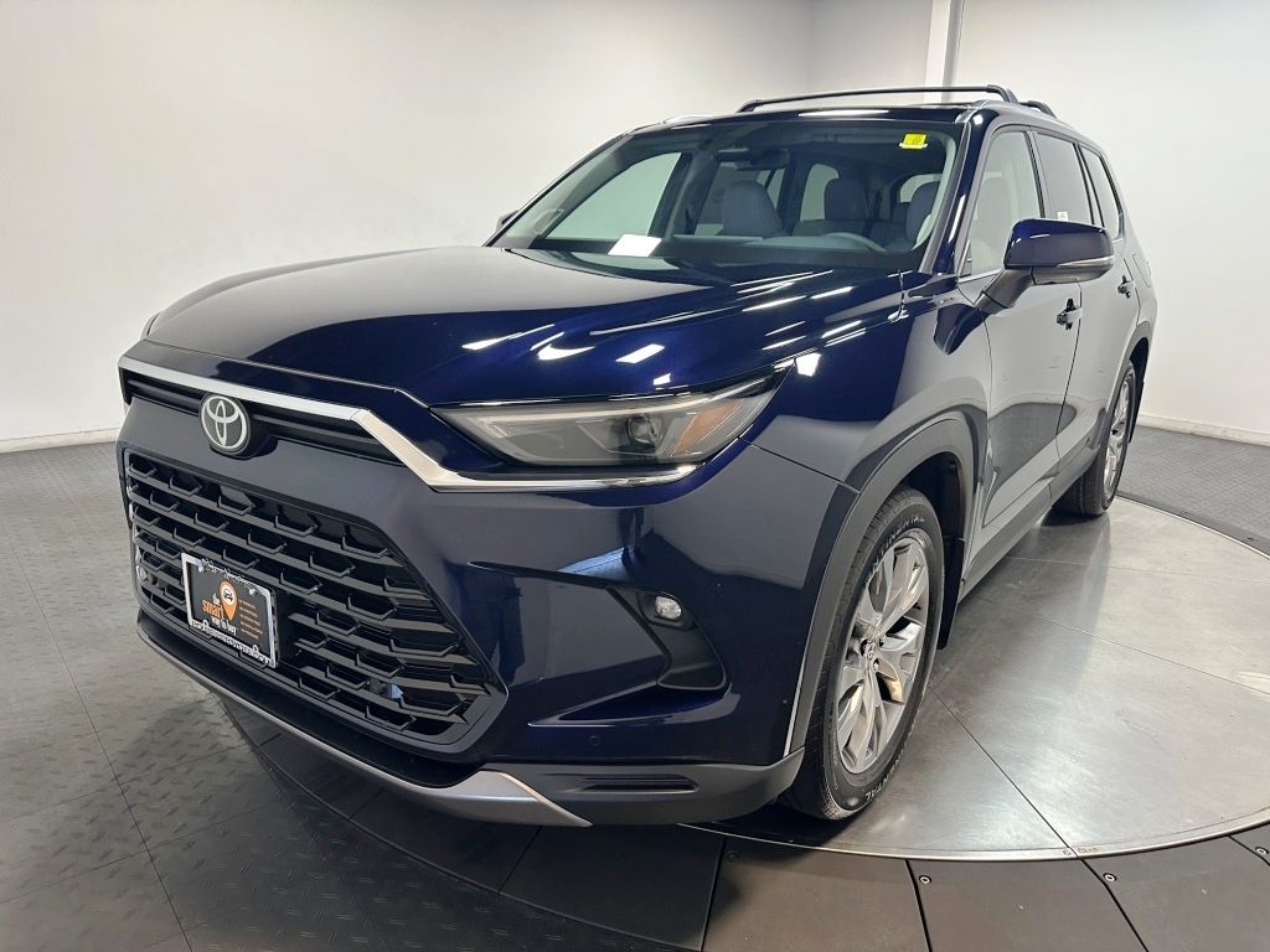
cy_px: 476
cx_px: 635
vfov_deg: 56.8
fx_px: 881
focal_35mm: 24
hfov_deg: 71.6
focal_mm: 6.86
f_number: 1.78
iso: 400
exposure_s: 1/60
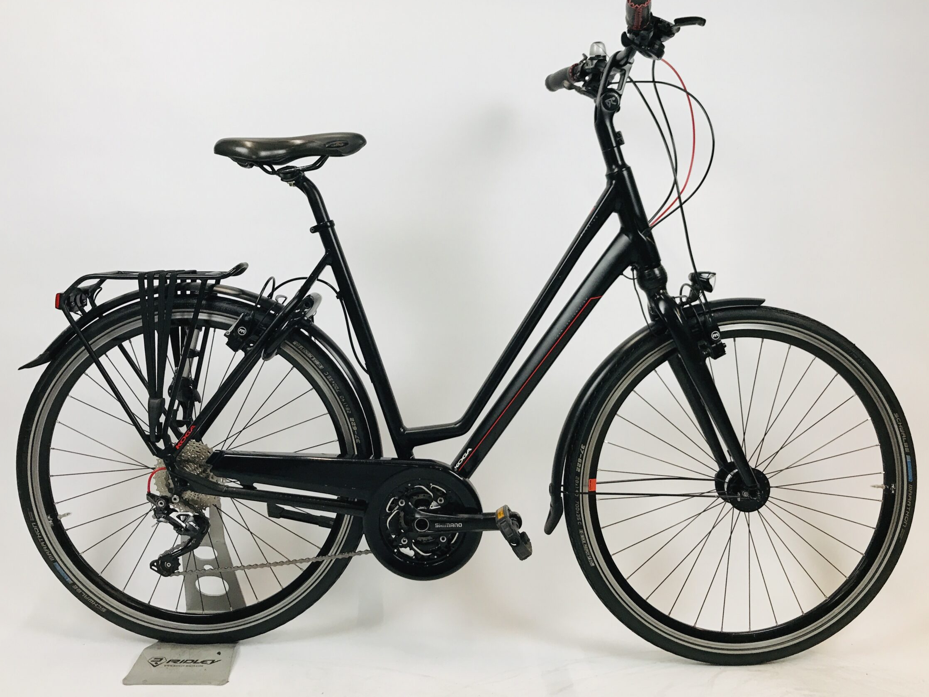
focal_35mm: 32
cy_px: 314
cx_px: 472
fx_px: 859
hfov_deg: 56.8
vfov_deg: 44.1
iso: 20
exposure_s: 1/33
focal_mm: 3.99
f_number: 1.8
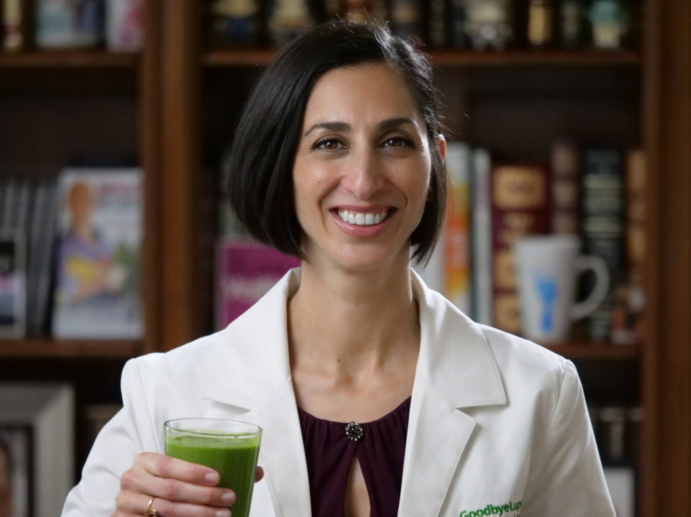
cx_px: 346
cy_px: 258
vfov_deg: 5.0
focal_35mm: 300
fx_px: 5986
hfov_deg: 6.6
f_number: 2.8
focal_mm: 150
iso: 3200
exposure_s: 1/320
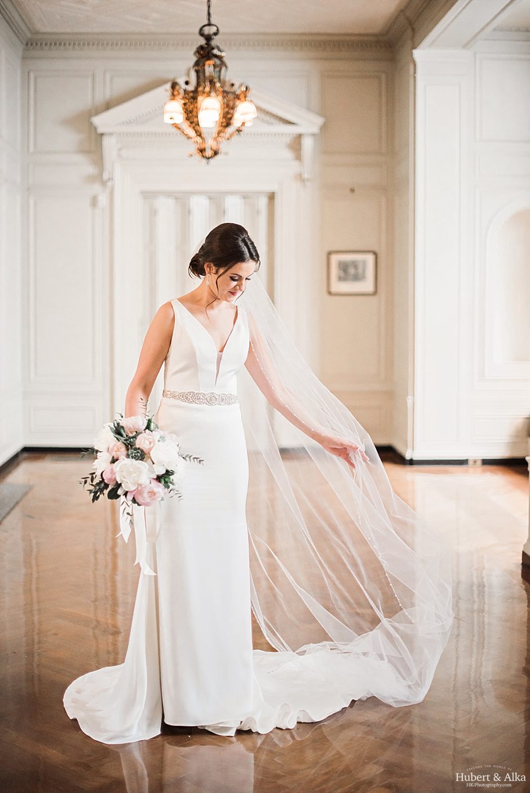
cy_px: 396
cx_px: 265
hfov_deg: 27.0
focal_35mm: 50
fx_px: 1103
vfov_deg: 39.6
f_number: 1.4
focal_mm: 50
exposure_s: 1/250
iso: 1000
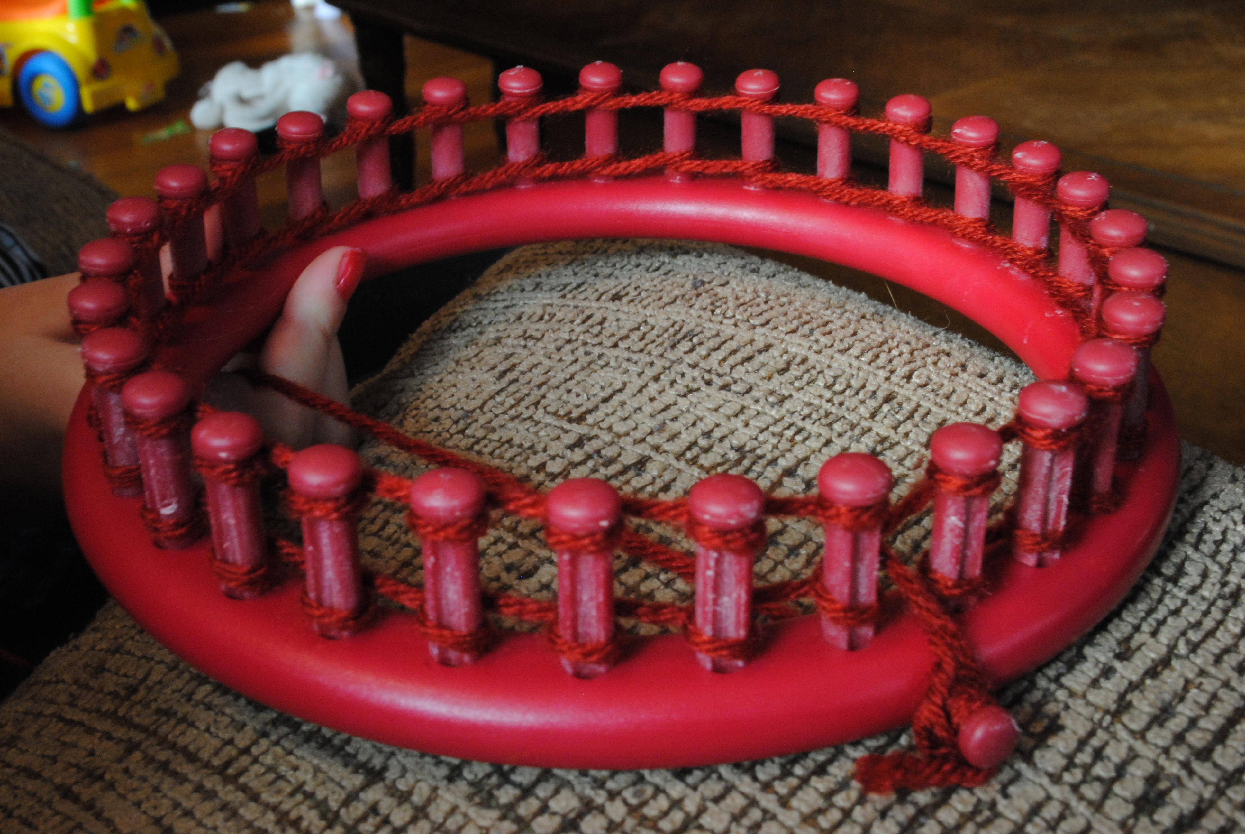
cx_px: 622
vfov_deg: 28.2
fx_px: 1662
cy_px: 417
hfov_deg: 41.1
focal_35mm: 48
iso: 800
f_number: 16
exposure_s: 1/8
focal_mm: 32
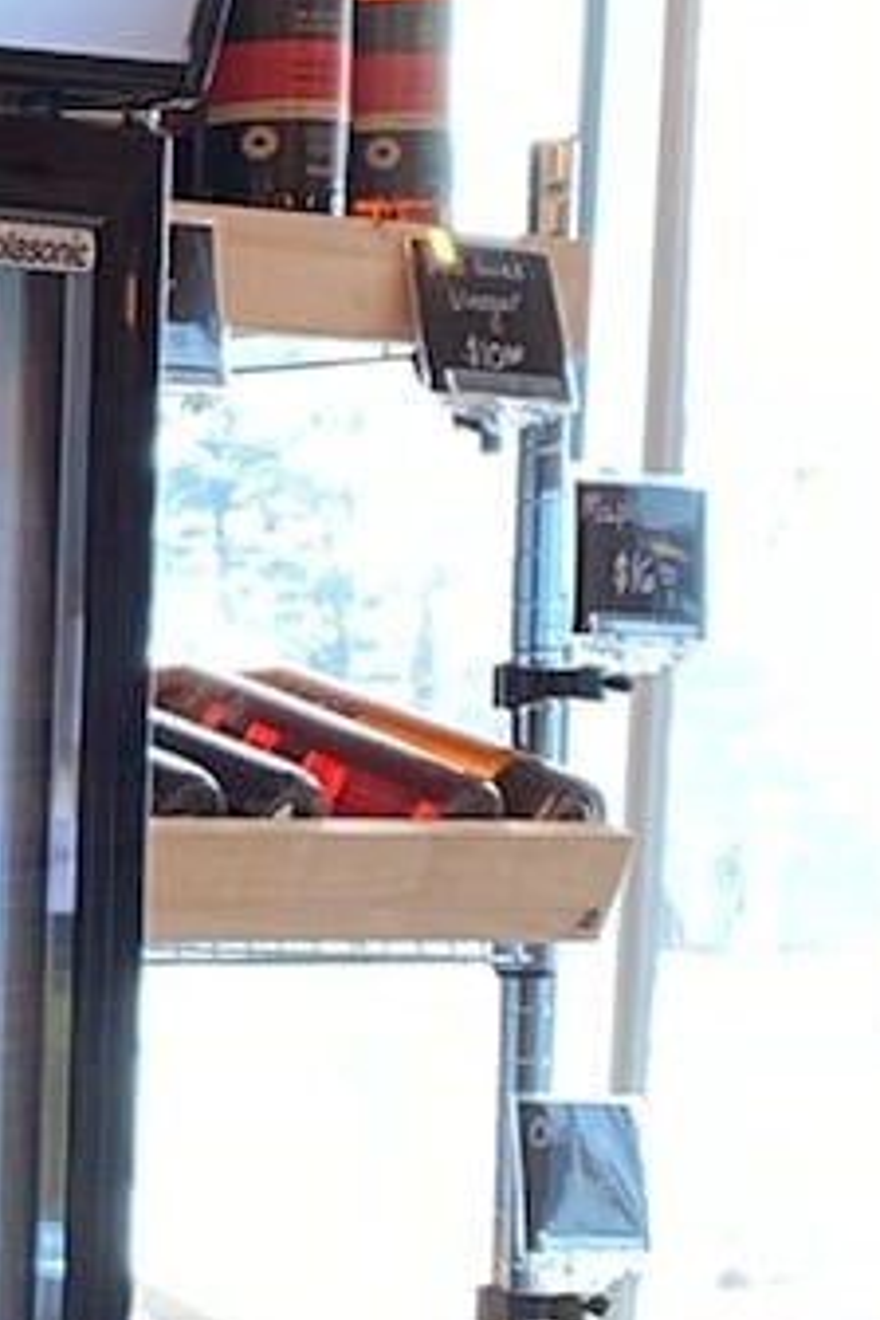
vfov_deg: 12.3
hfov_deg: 7.2
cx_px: -1956
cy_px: 1285
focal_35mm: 165
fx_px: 6050
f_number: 1.8
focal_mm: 4.25
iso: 125
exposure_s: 1/120
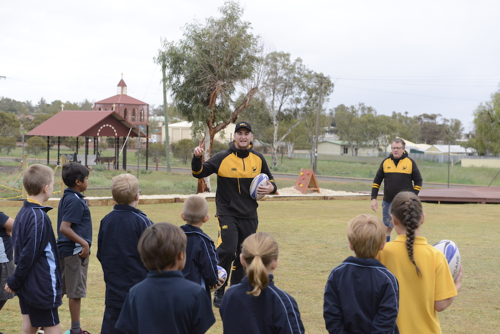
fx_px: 972
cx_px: 250
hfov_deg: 28.8
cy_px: 167
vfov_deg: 19.5
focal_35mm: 70
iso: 2500
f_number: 6.3
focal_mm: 70
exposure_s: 1/2000
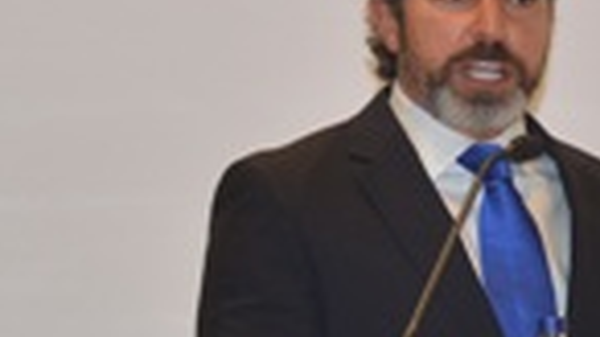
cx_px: 826
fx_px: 8238
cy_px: 242
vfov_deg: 2.3
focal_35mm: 518
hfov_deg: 4.2
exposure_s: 1/160
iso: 500
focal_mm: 120
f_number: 4
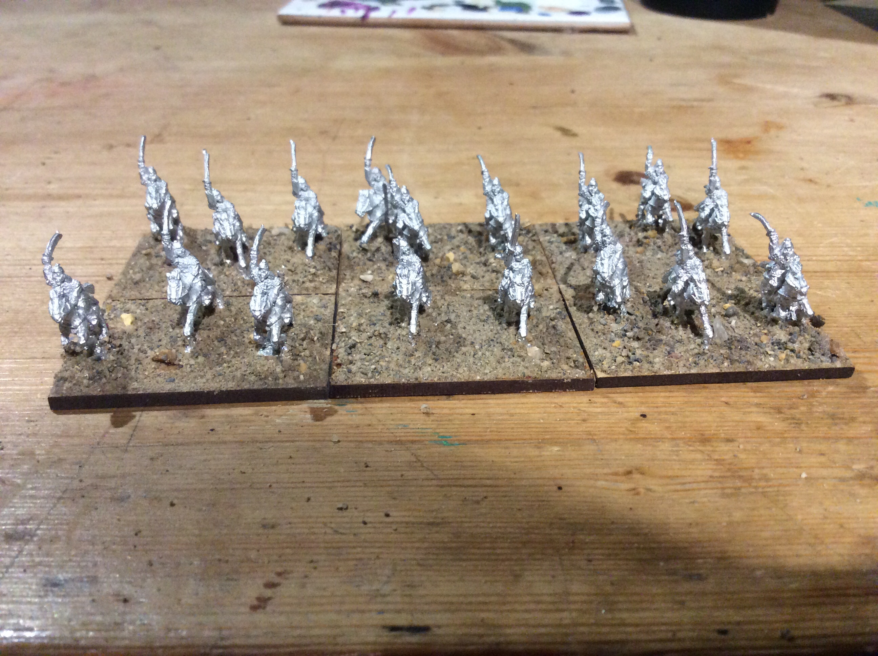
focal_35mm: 32
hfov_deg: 56.9
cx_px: 439
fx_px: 810
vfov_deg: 44.1
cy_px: 328
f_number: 2.4
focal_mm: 3.3
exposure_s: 1/25
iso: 250
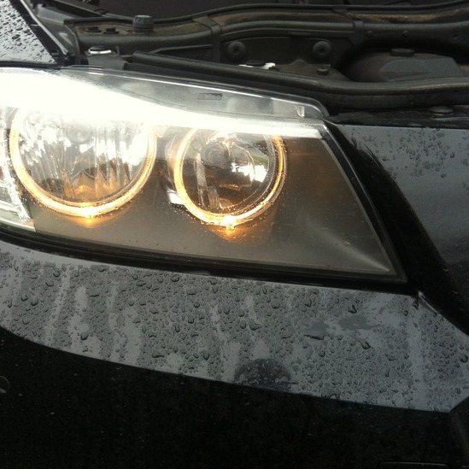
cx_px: 178
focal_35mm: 45
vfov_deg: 37.6
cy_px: 232
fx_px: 690
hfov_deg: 37.3
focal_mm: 3.85
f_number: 2.8
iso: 80
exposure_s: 1/24
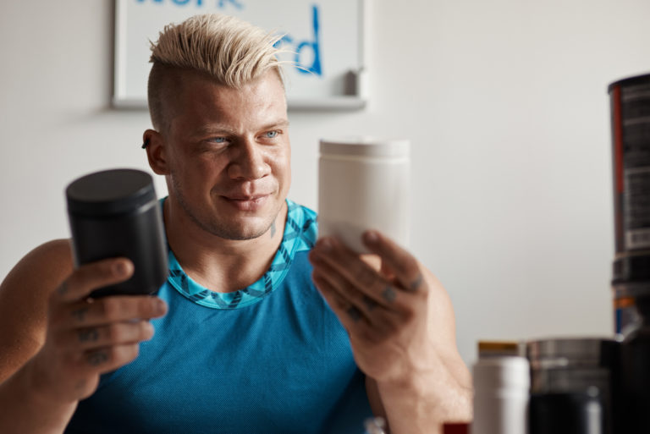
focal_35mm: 85
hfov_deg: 23.9
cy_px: 217
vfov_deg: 16.1
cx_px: 325
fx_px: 1536
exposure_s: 1/160
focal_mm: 85
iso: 400
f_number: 2
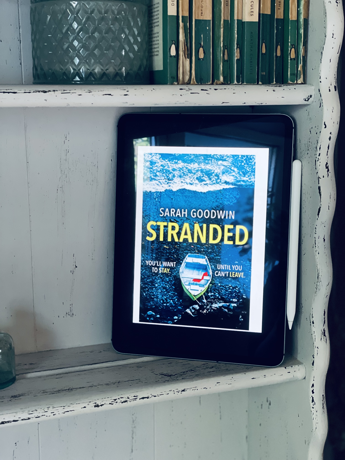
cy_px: 230
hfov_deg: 28.0
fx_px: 691
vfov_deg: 36.8
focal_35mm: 52
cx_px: 172
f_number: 2
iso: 320
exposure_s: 1/40
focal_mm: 6
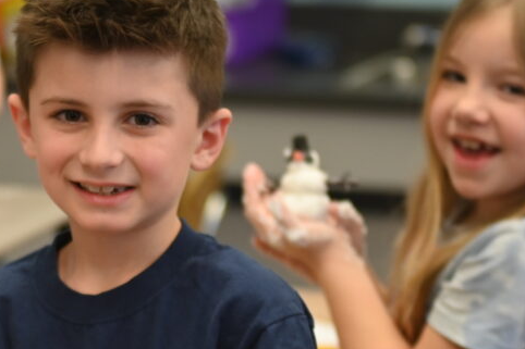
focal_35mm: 186
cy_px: 222
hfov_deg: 11.0
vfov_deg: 7.4
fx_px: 2711
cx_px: 82
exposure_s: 1/125
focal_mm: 70
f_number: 2.8
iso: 1000
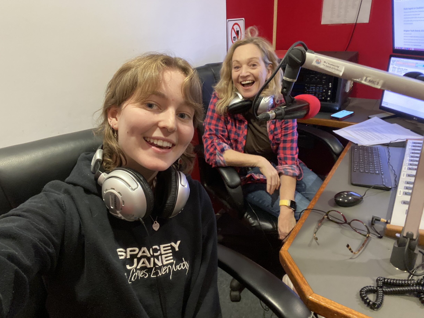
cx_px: 206
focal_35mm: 24
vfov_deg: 56.8
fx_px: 294
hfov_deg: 71.6
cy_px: 153
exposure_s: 1/25
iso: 400
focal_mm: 2.71
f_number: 2.2
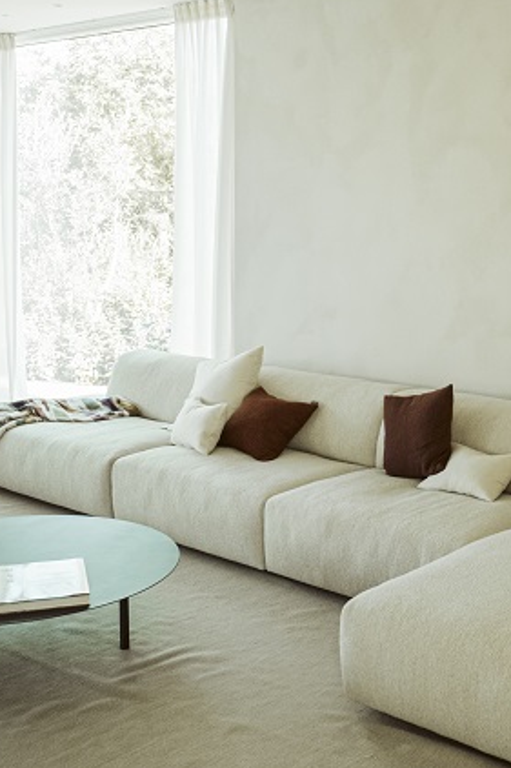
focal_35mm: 48
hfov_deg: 27.6
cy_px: 226
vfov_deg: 40.4
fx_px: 1023
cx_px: 398
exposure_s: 1/400
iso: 800
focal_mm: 18
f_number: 2.8
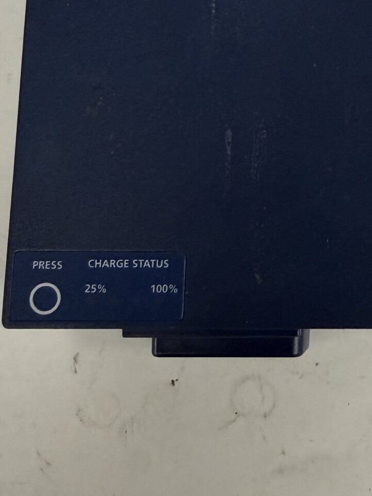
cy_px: 122
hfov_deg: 21.3
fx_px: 917
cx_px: 446
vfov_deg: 29.8
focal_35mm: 64
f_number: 2.2
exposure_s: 1/120
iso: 160
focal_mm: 2.22
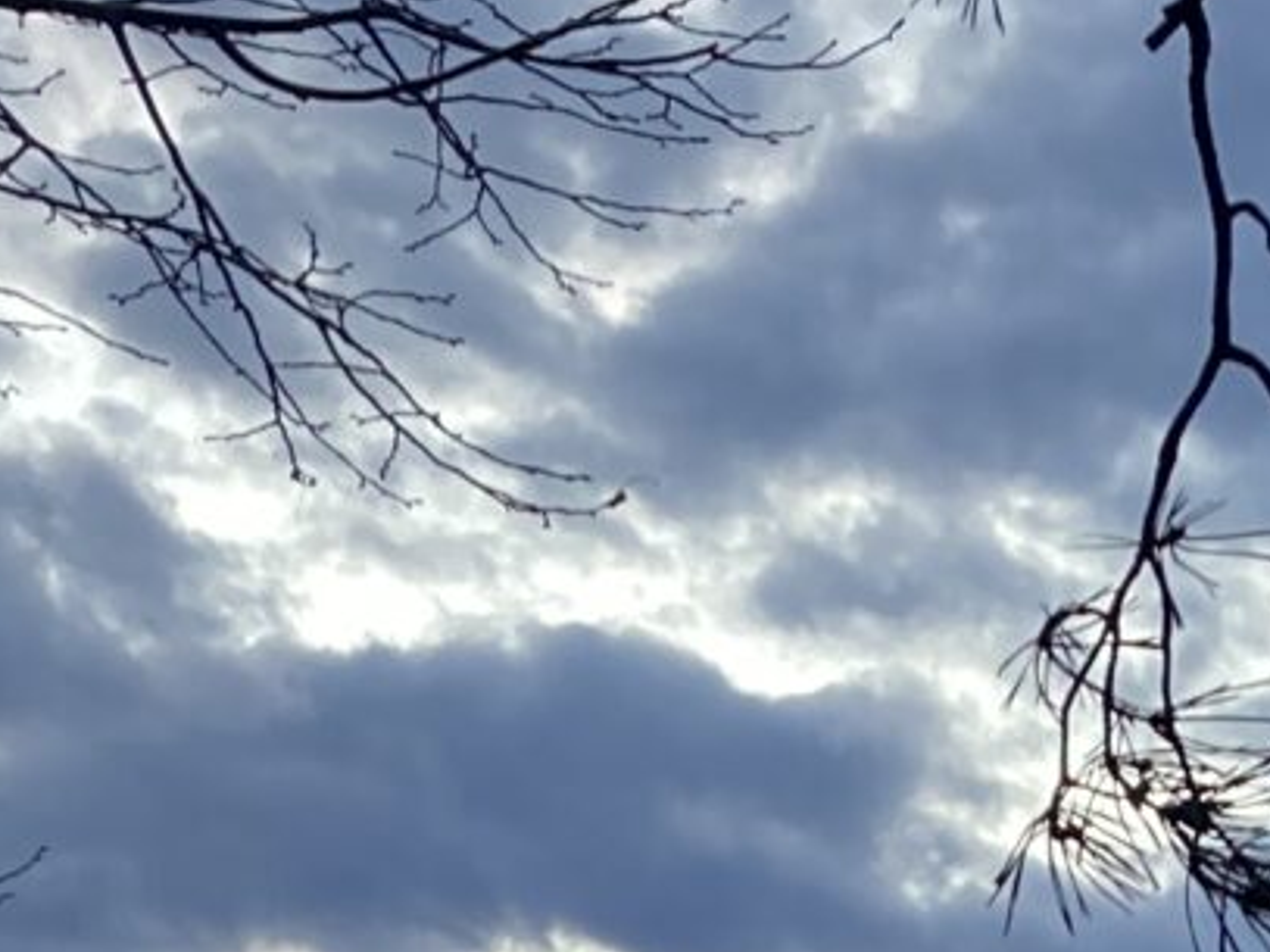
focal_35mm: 141
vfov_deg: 9.5
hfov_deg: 13.8
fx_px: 5172
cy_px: 2185
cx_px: 1339
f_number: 1.8
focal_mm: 3.99
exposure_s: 1/60
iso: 100
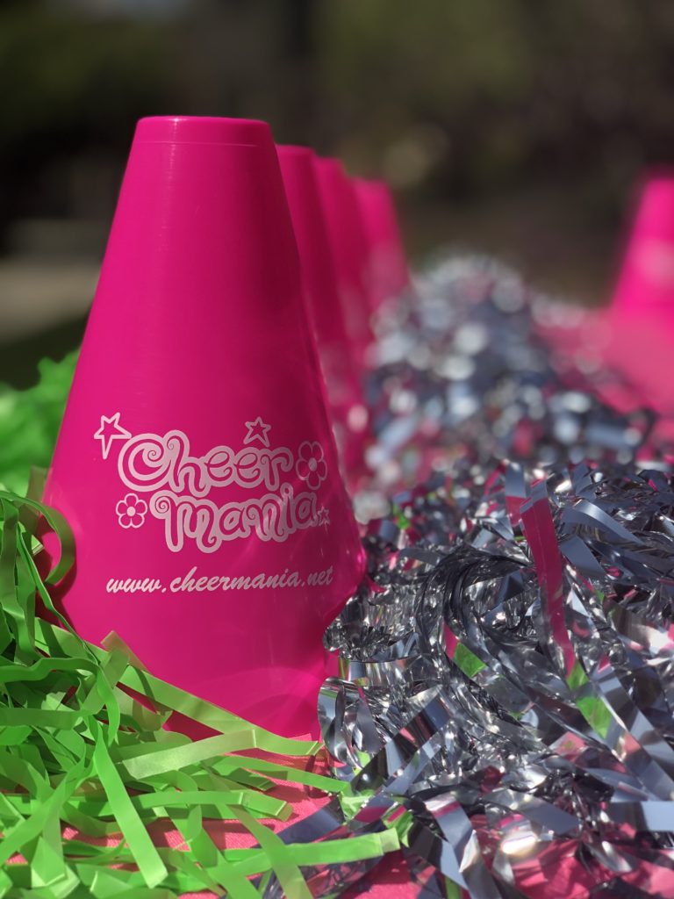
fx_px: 1350
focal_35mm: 52
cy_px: 450
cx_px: 337
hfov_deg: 28.0
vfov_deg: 36.8
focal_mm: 6
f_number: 2.4
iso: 16
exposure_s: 1/1333
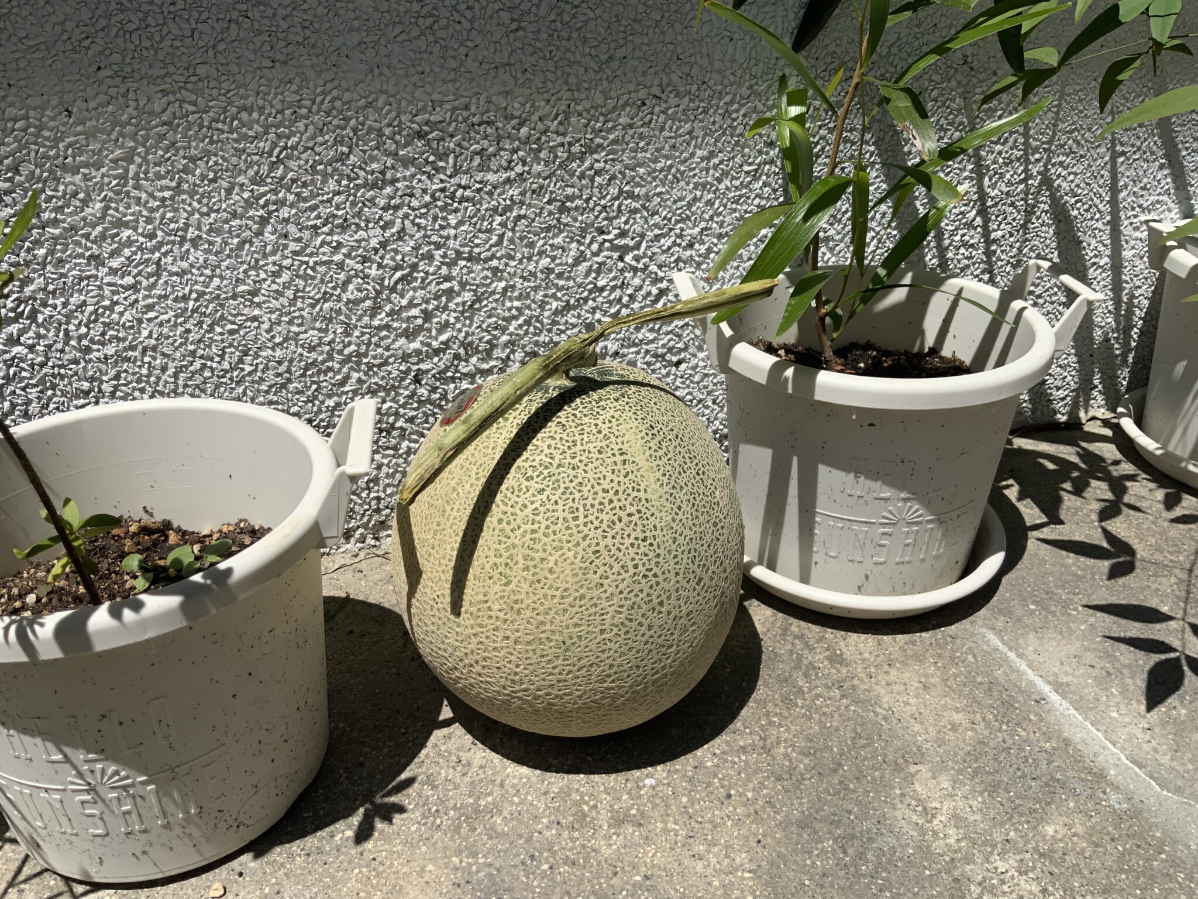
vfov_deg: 48.2
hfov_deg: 61.7
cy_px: 450
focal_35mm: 29
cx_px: 599
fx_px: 1004
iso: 20
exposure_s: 1/3534
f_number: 1.8
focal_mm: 3
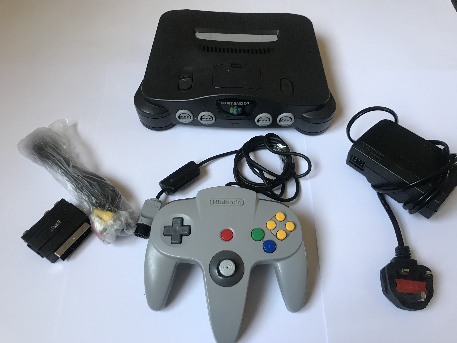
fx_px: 370
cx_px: 228
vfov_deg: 49.7
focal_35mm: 28
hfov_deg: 63.4
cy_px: 172
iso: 40
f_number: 1.8
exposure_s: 1/20
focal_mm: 3.99
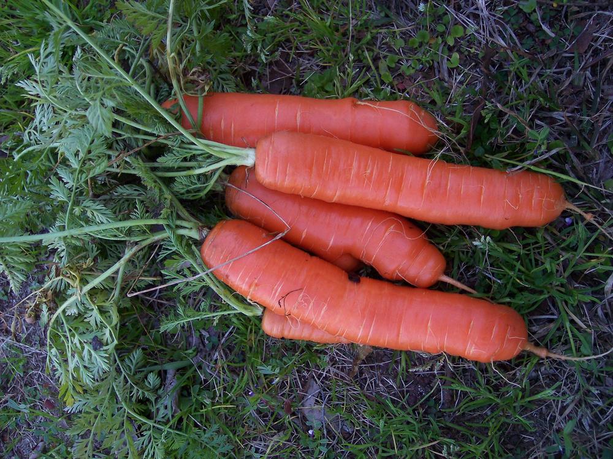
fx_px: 673
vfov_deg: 37.7
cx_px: 306
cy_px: 230
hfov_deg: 49.0
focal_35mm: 38
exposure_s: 1/250
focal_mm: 8
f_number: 2.8
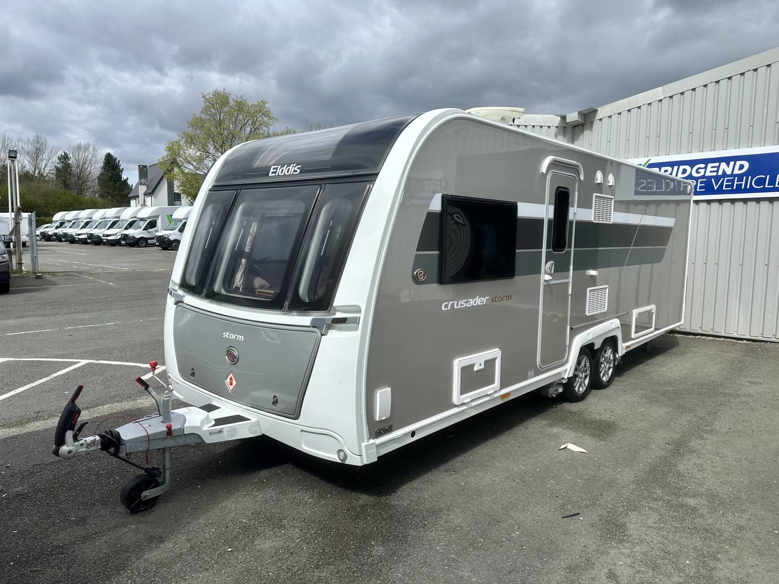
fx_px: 540
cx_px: 390
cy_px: 292
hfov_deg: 71.6
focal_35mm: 24
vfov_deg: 56.8
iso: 80
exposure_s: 1/4762
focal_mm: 6.86
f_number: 1.78
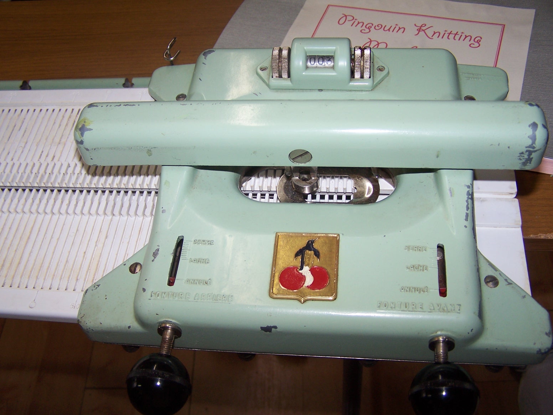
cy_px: 208
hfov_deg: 49.0
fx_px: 607
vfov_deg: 37.7
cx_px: 276
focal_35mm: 38
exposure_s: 1/60
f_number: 2.8
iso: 80
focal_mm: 6.3
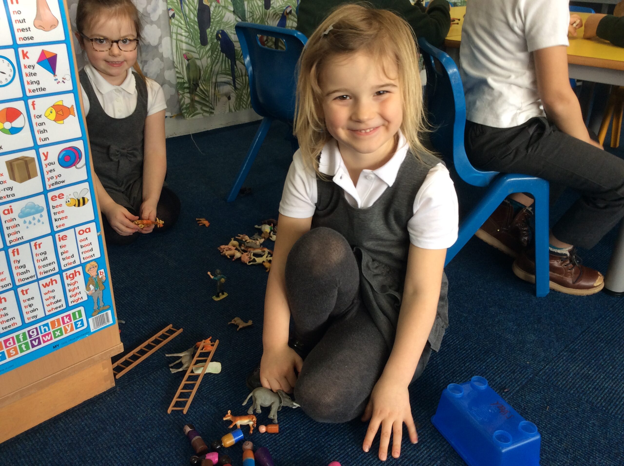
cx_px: 312
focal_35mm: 32
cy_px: 233
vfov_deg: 44.1
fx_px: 576
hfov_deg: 56.9
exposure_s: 1/50
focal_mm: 3.3
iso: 40
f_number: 2.4
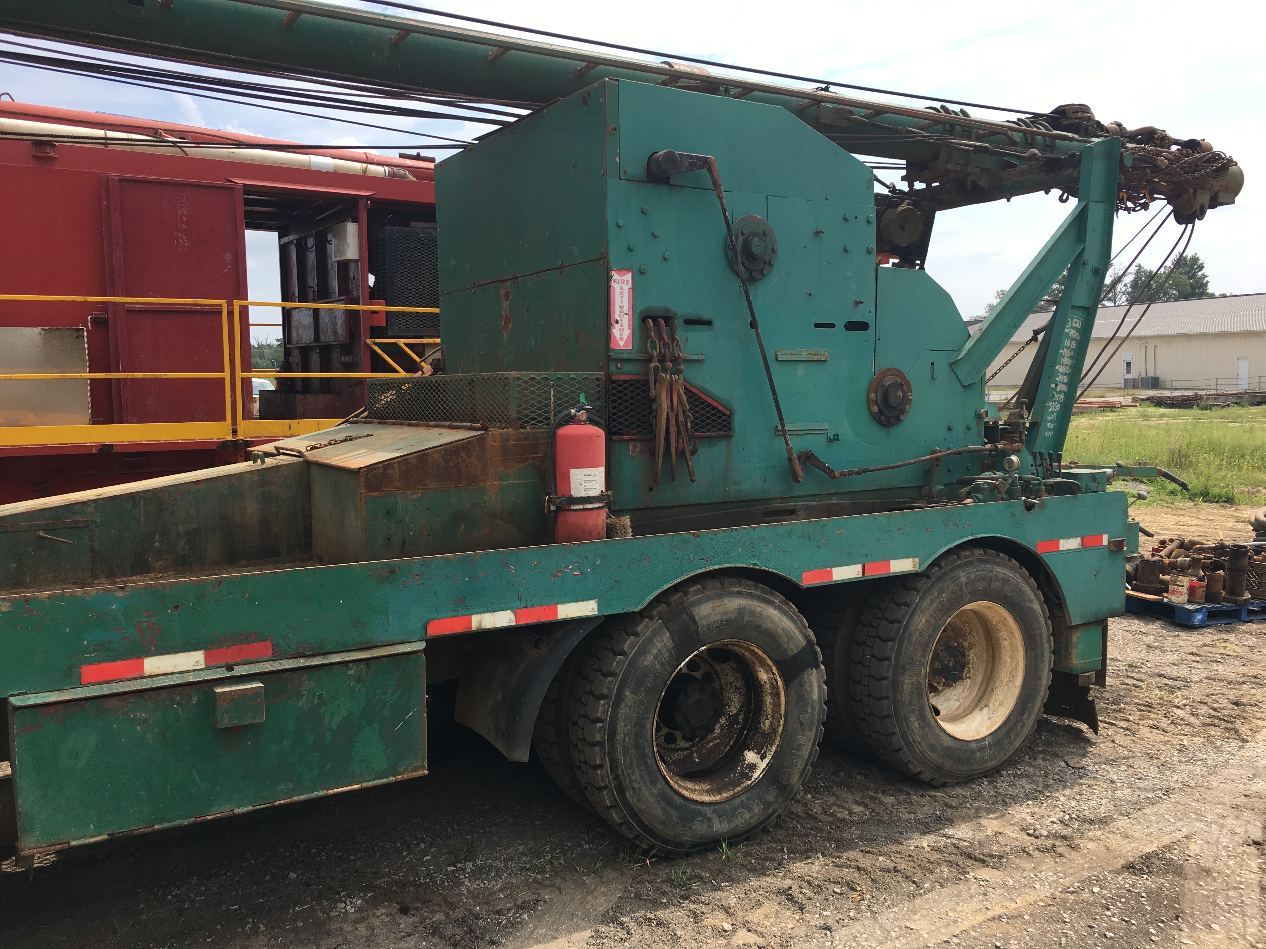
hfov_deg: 61.7
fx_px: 1061
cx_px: 633
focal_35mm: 29
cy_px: 474
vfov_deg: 48.2
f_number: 2.2
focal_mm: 4.15
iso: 25
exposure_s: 1/1221
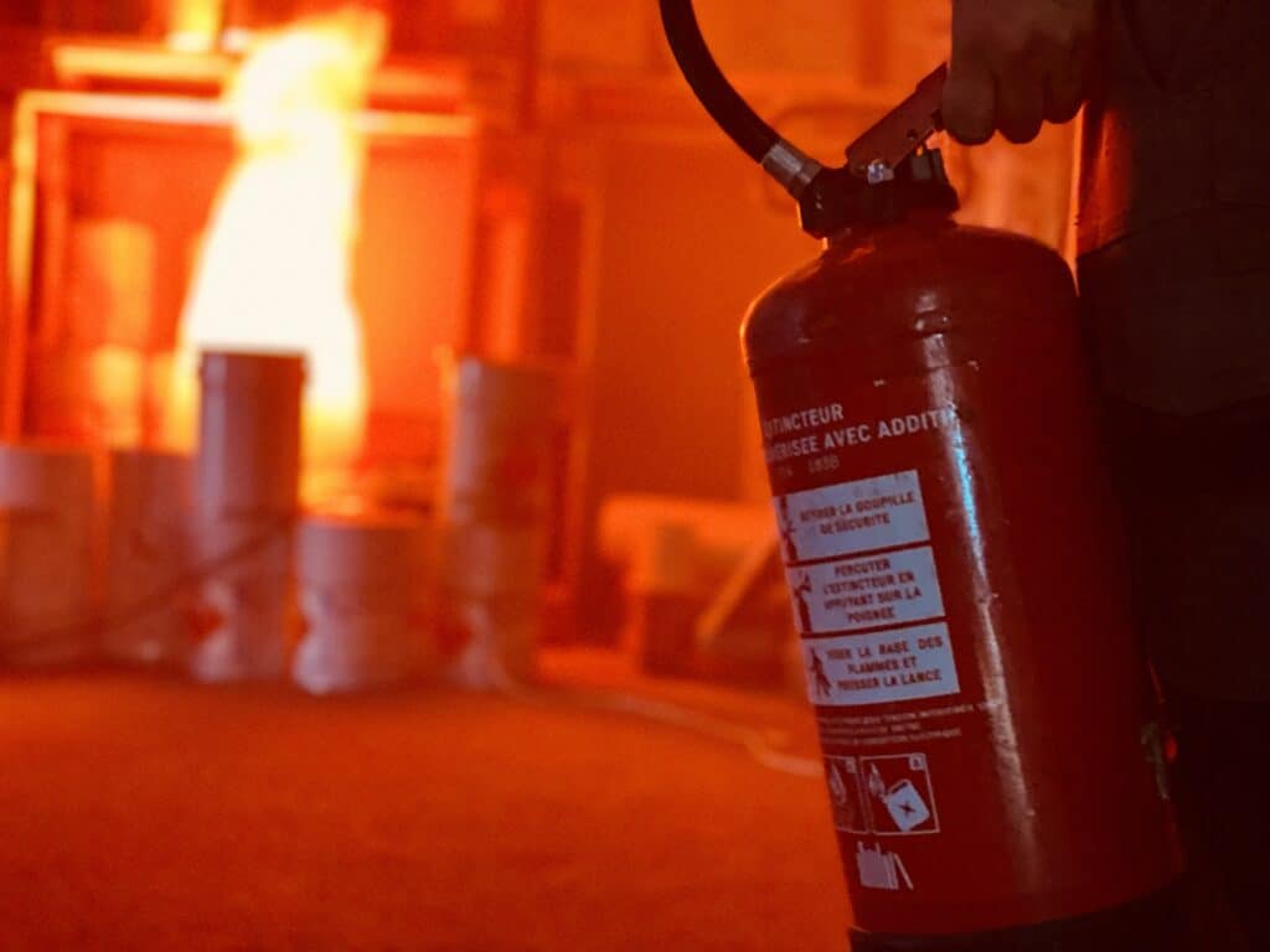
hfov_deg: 36.8
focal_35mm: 52
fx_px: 1908
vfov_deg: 28.0
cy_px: 476
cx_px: 635
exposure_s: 1/14
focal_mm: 6
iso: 1600
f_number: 2
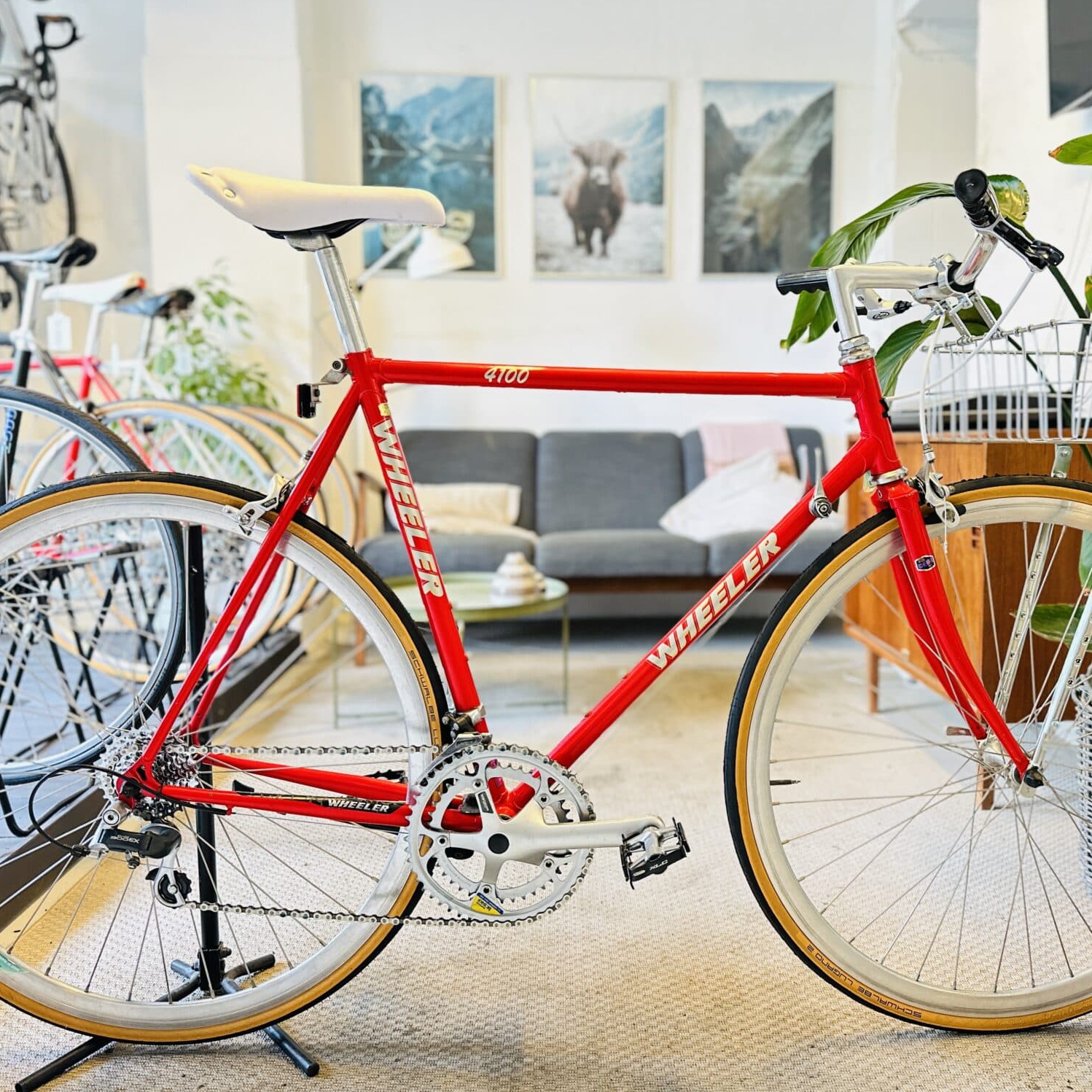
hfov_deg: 55.5
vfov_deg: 55.6
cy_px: 556
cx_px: 598
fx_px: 1035
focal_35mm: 29
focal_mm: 6.86
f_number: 1.78
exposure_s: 1/50
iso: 320
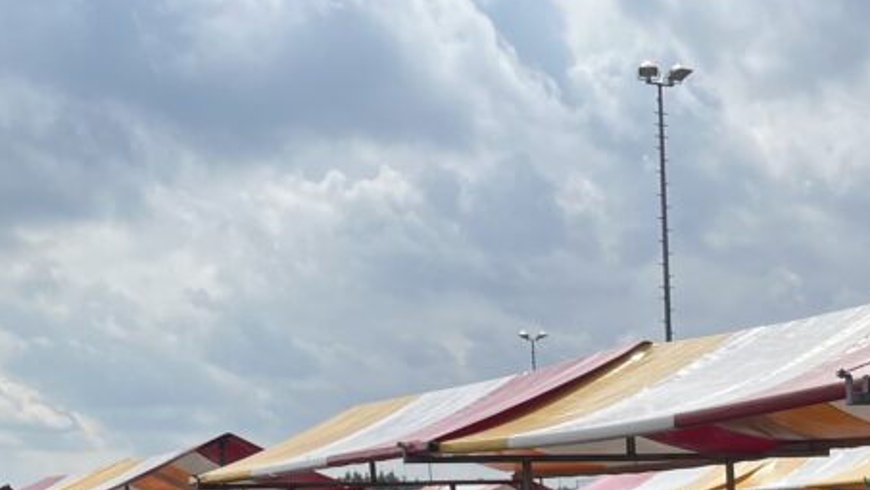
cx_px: 914
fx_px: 1477
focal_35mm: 64
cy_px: 657
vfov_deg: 17.5
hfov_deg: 30.0
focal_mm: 5.1
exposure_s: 1/5076
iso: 50
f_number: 1.6
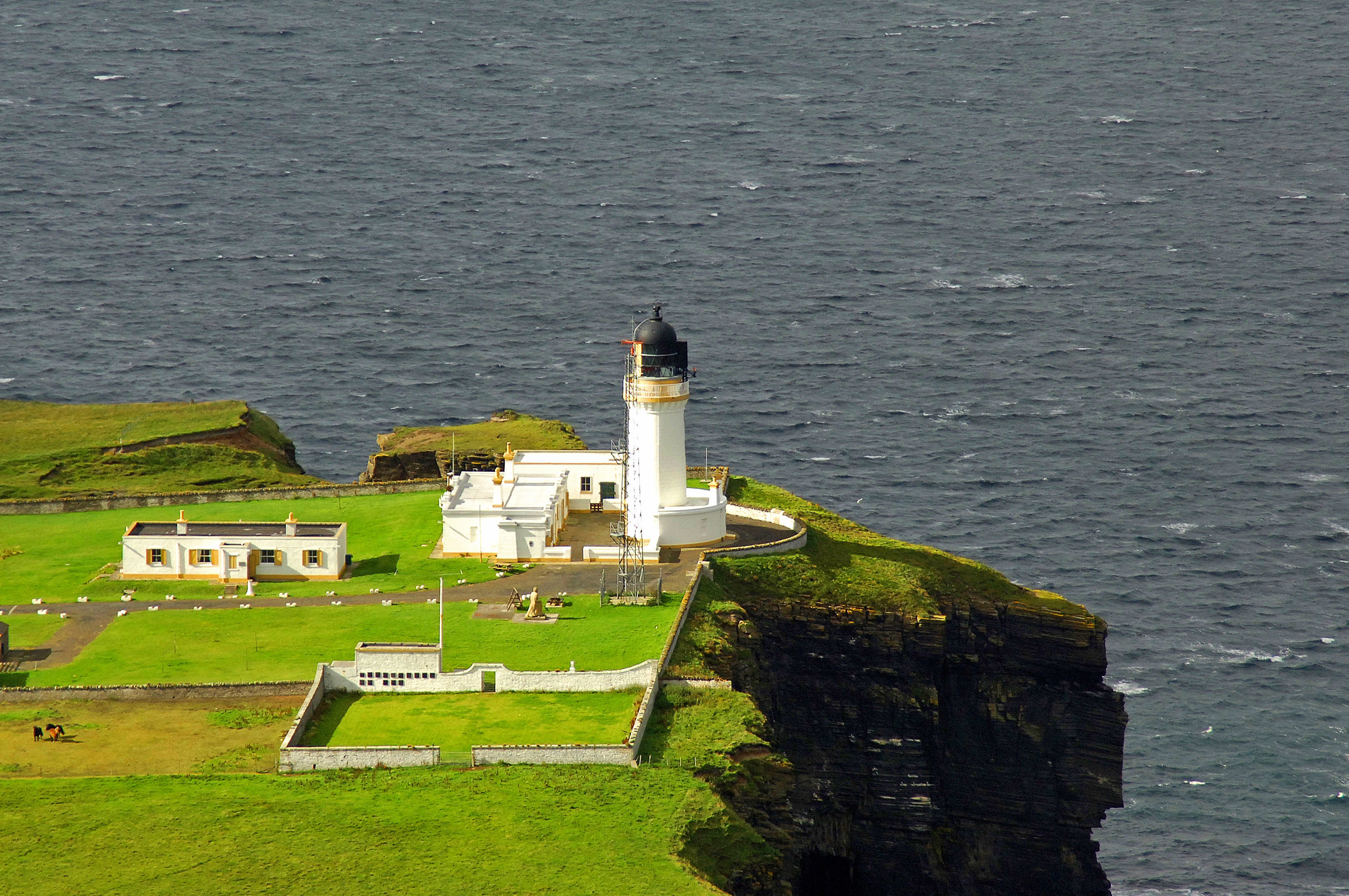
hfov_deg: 10.4
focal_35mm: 198
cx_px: 623
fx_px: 7411
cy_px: 387
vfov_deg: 6.9
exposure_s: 1/1000
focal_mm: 100
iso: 400
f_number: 6.7
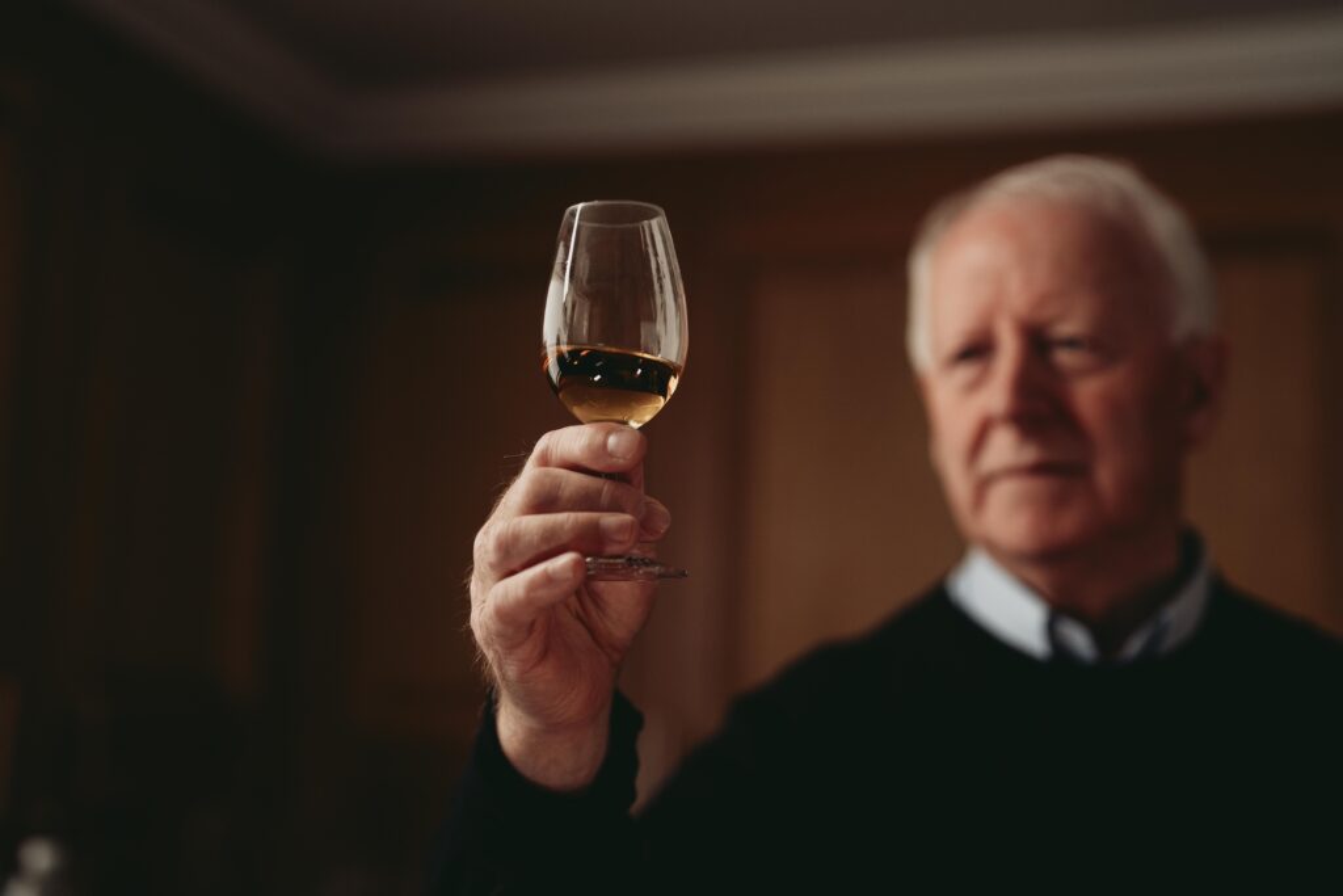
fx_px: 1865
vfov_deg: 27.0
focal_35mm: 50
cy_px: 448
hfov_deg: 39.6
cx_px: 672
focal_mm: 50
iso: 400
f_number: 2
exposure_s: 1/640
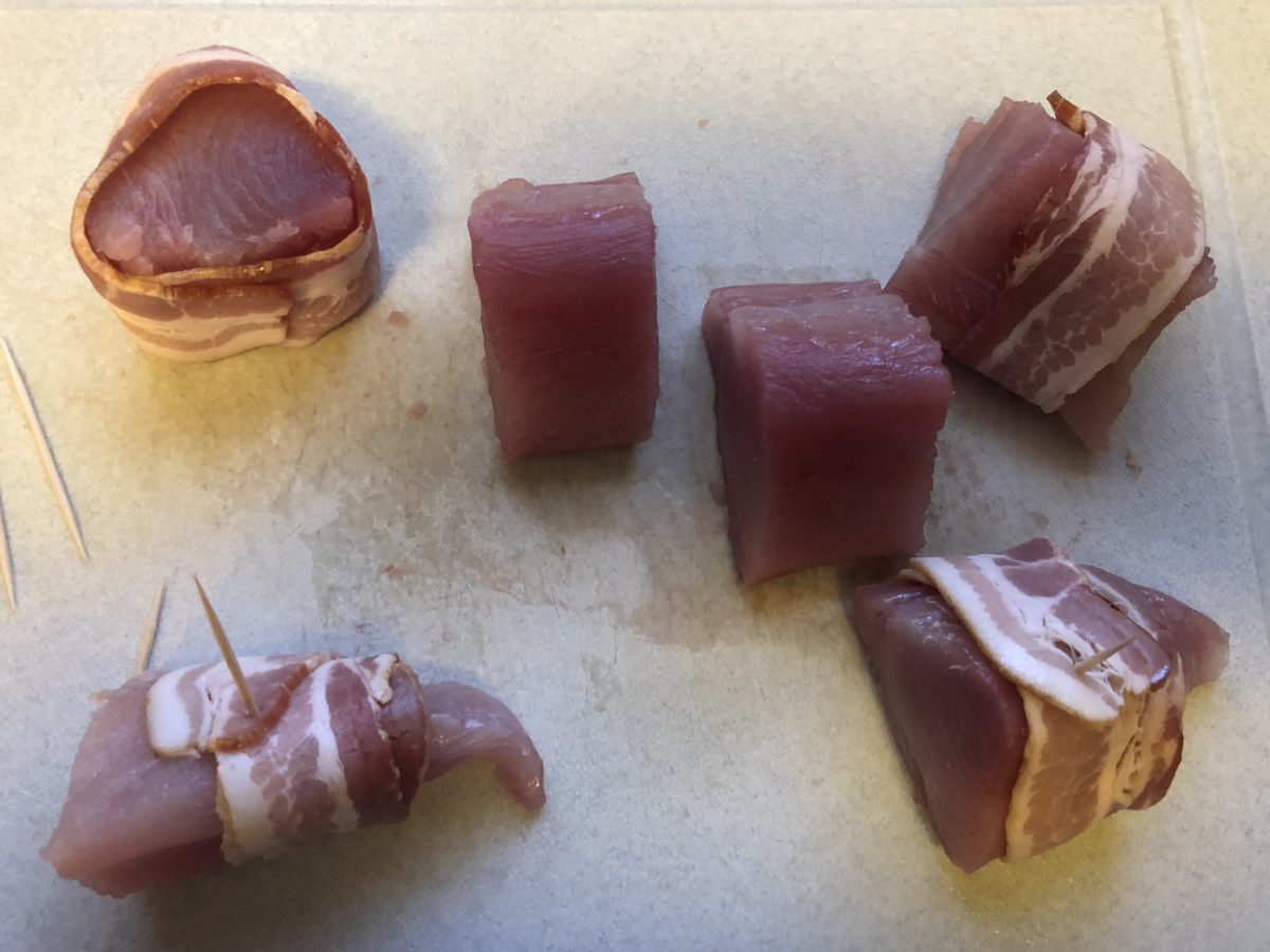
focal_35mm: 28
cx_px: 635
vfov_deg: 49.7
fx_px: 1027
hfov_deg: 63.4
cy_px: 476
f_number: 1.8
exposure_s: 1/12
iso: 100
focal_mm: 3.99
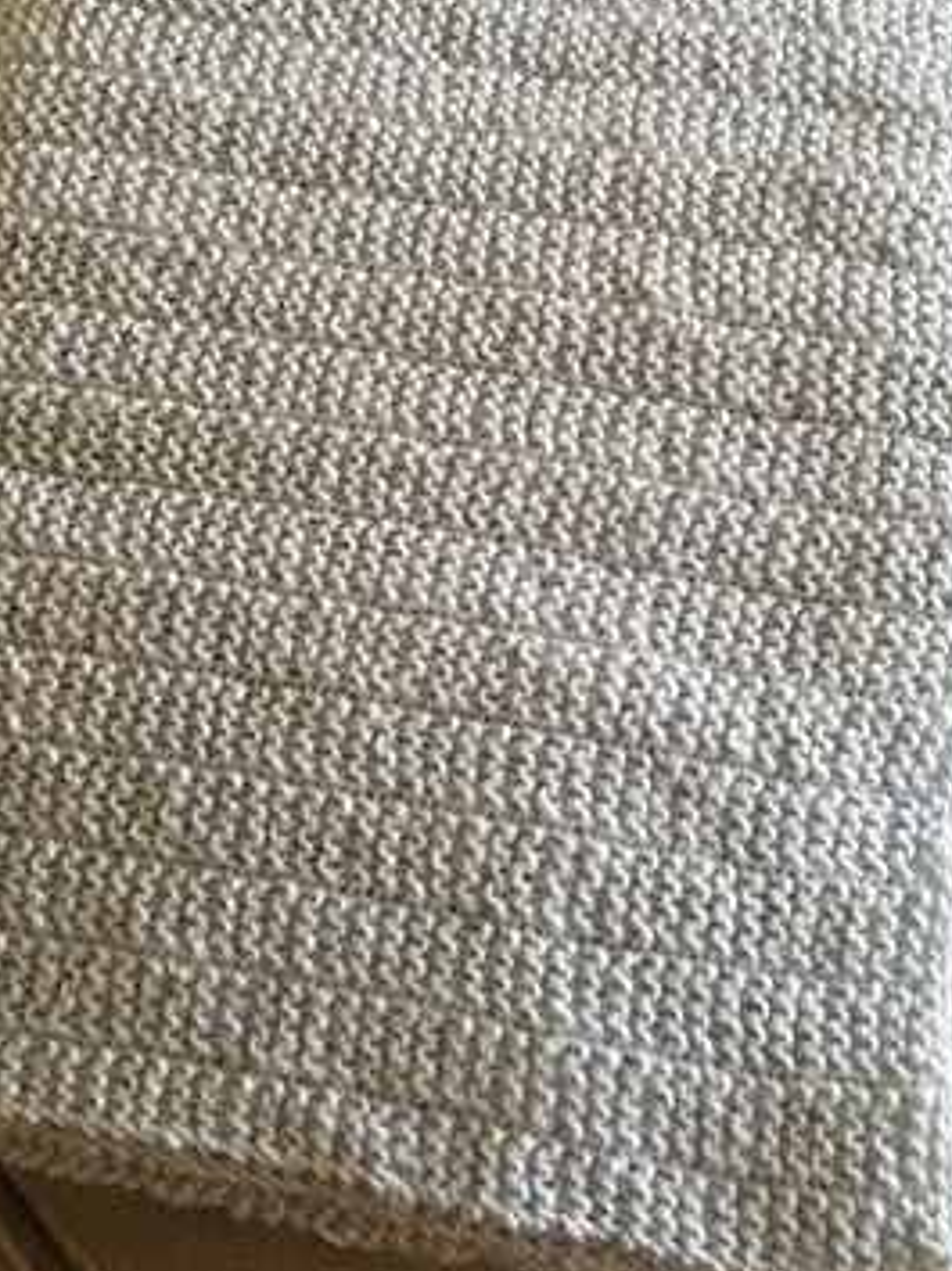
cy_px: 474
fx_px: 1505
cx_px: 469
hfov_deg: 35.1
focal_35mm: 41
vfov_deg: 45.4
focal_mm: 4.15
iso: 200
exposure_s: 1/30
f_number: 2.2
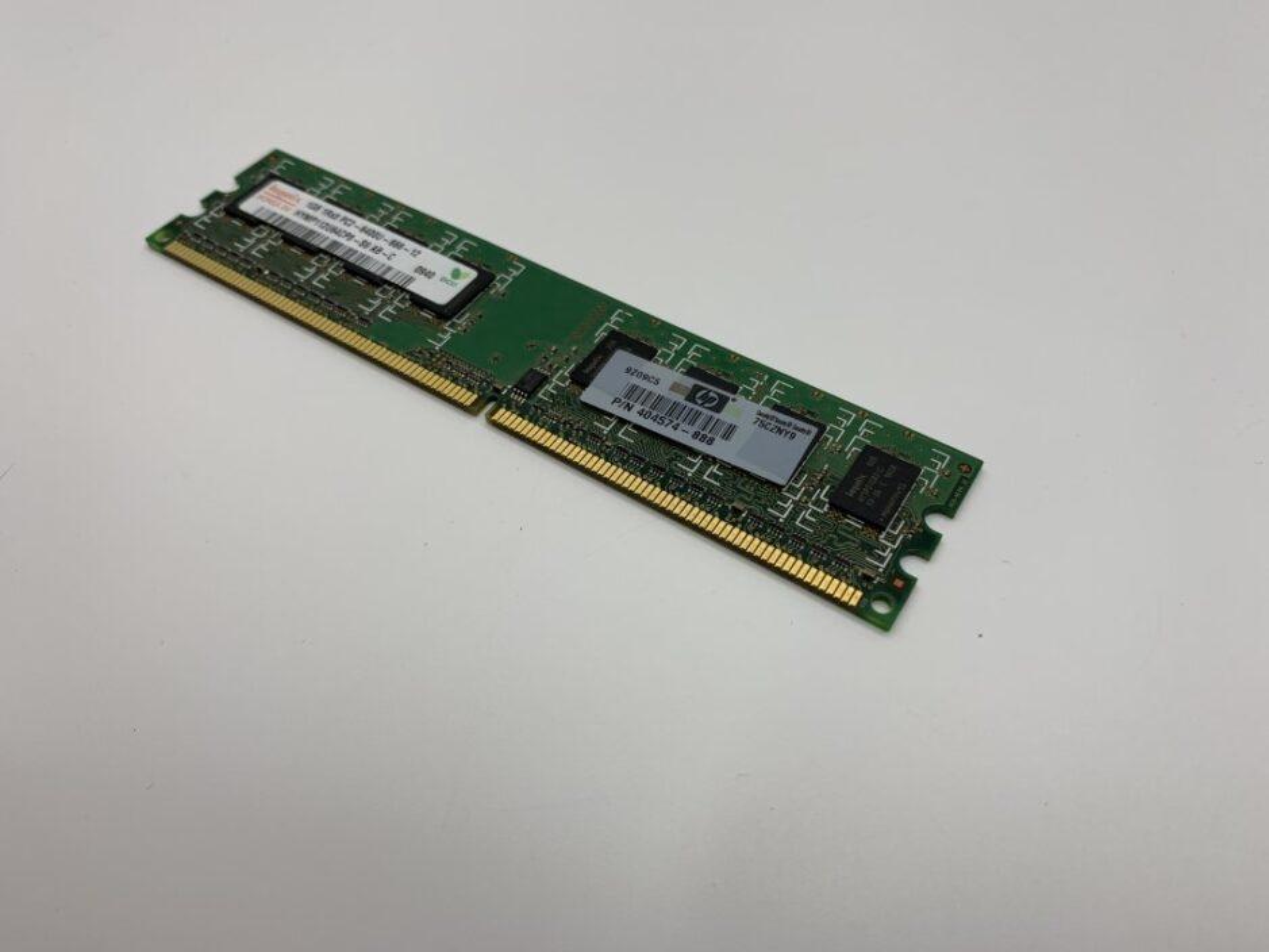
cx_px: 634
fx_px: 953
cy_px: 476
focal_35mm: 26
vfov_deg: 53.1
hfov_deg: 67.3
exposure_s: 1/288
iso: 25
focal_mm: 4.25
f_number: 1.8
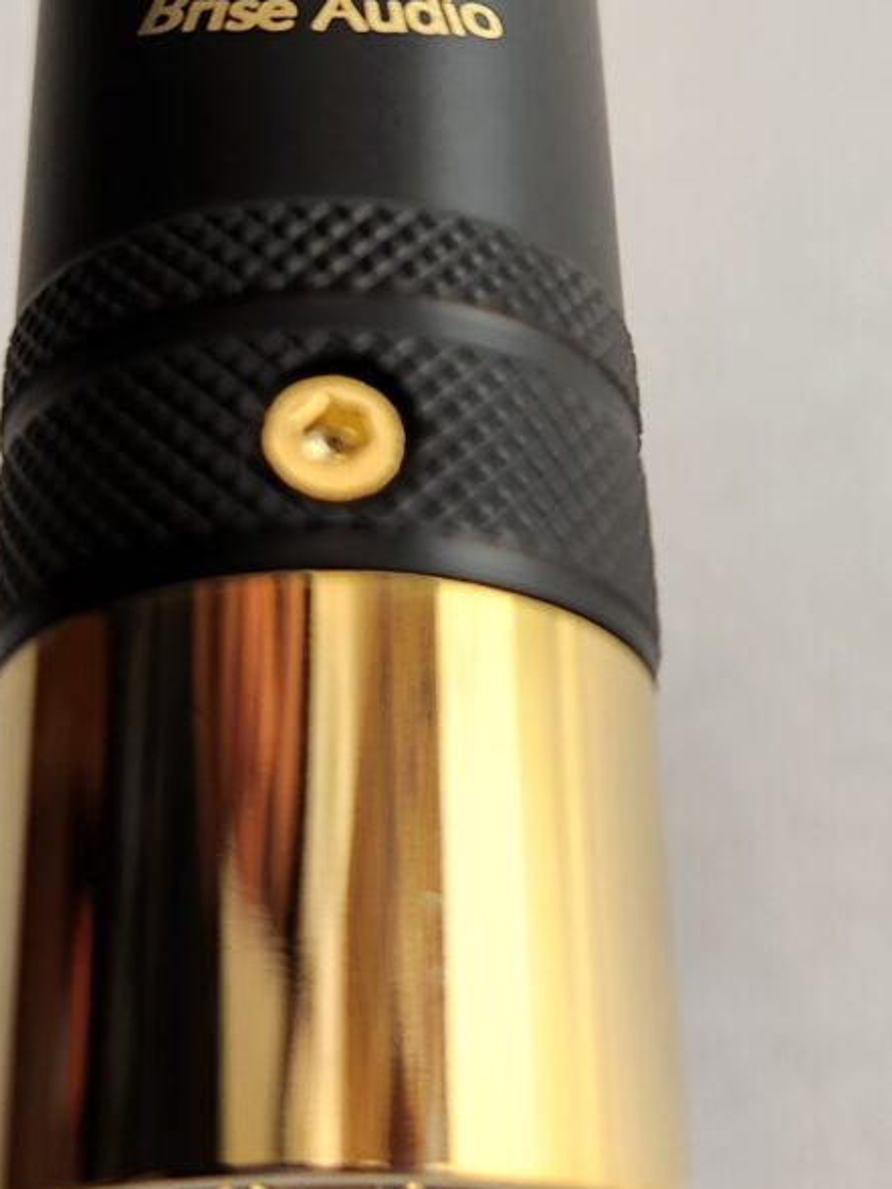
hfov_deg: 24.4
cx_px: 410
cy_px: 307
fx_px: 2061
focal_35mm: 60
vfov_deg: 31.6
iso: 250
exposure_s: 1/52
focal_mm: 5.4
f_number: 1.8
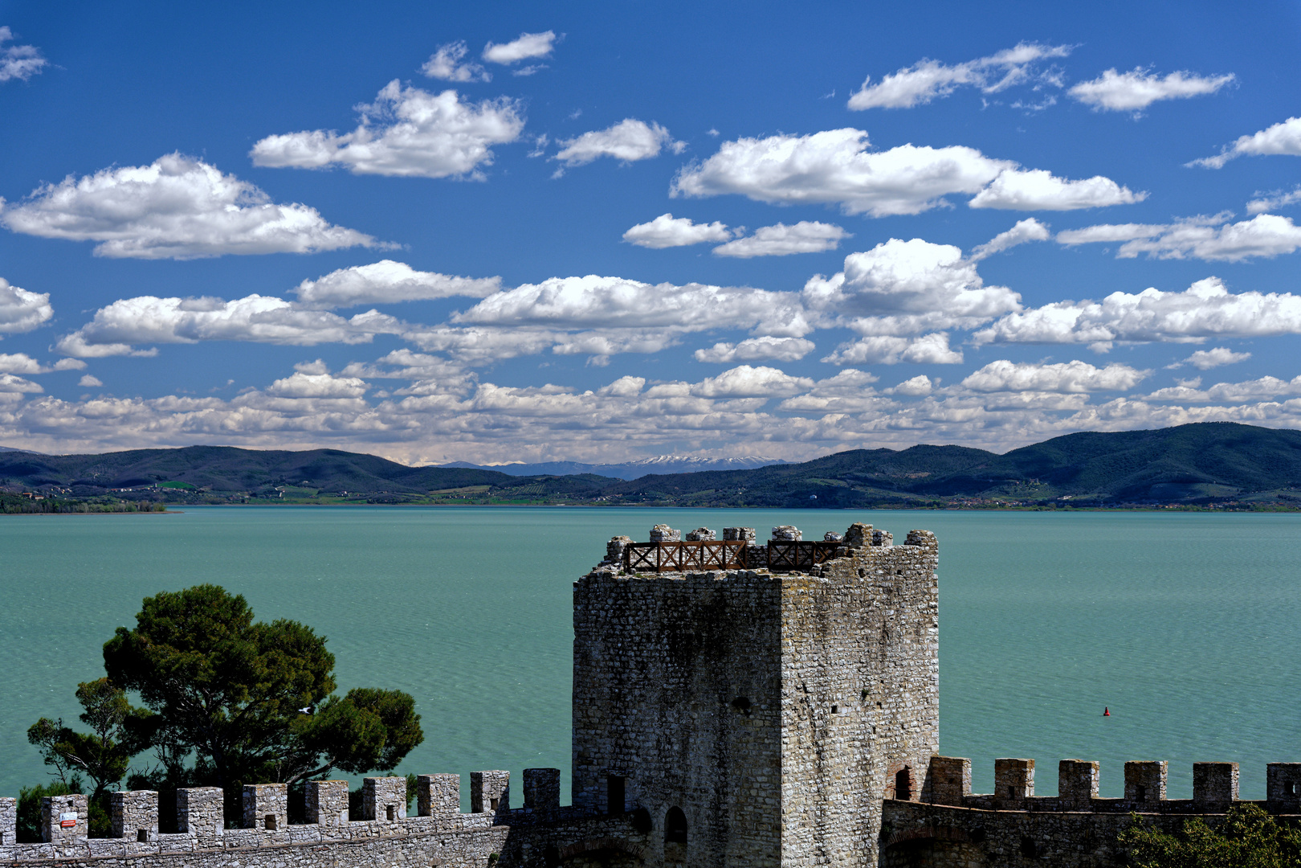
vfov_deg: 18.7
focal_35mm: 73
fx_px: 2638
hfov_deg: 27.7
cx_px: 650
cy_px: 434
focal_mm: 73
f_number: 6
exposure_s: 1/400
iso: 100
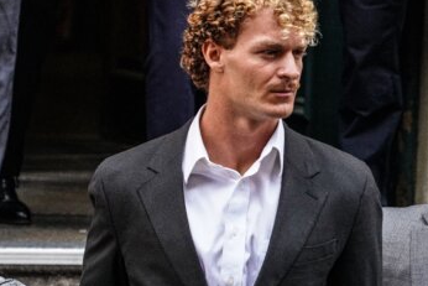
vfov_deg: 4.2
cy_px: 227
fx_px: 3865
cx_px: 177
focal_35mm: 325
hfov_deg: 6.3
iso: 2000
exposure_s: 1/1250
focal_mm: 125
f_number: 5.6
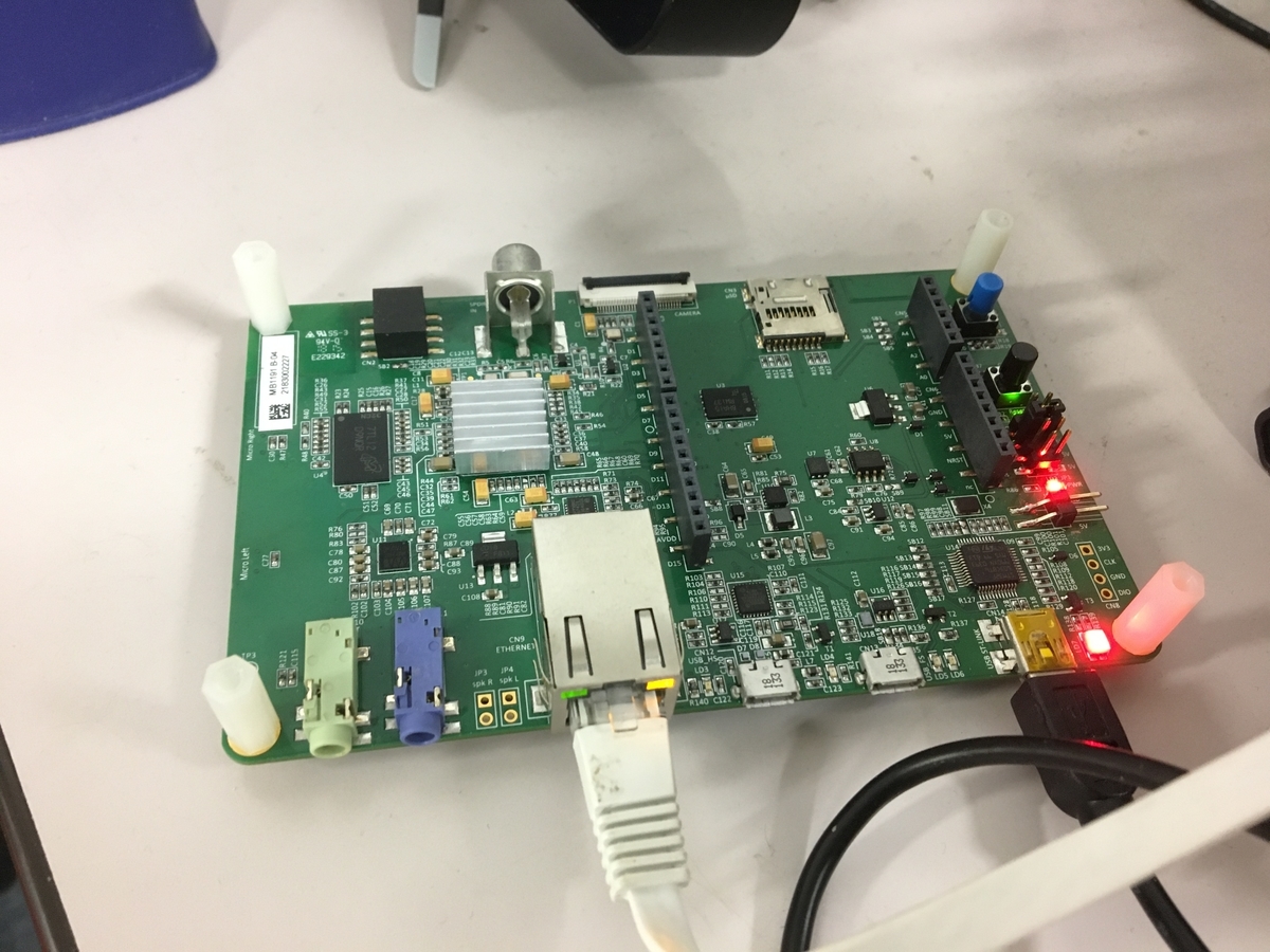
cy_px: 476
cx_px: 635
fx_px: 1064
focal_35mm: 29
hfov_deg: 61.7
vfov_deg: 48.2
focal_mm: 4.15
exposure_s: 1/24
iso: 200
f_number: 2.2
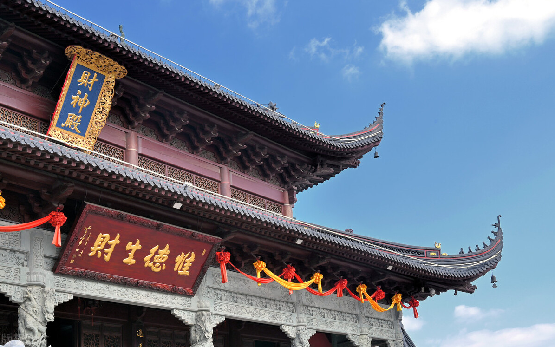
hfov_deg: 45.3
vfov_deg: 29.2
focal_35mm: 44
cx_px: 278
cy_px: 163
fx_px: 666
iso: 100
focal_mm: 43
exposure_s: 1/80
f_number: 11
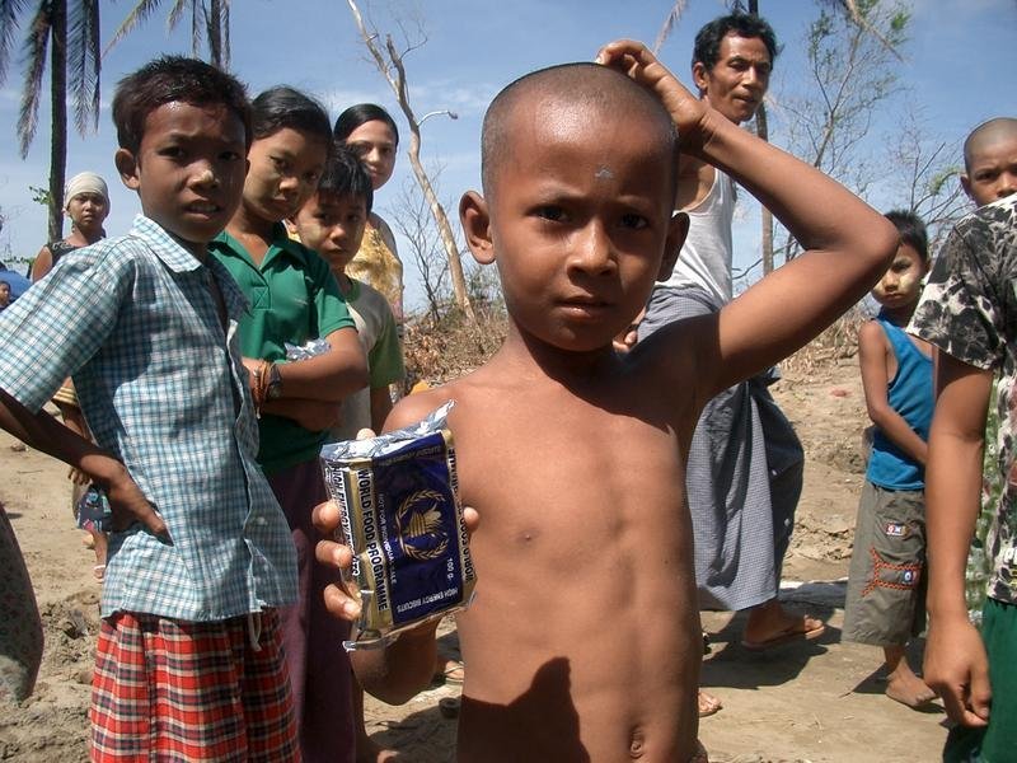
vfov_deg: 40.7
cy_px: 382
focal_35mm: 35
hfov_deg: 52.6
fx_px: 1028
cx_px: 508
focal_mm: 5.8
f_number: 4.3
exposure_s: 1/400
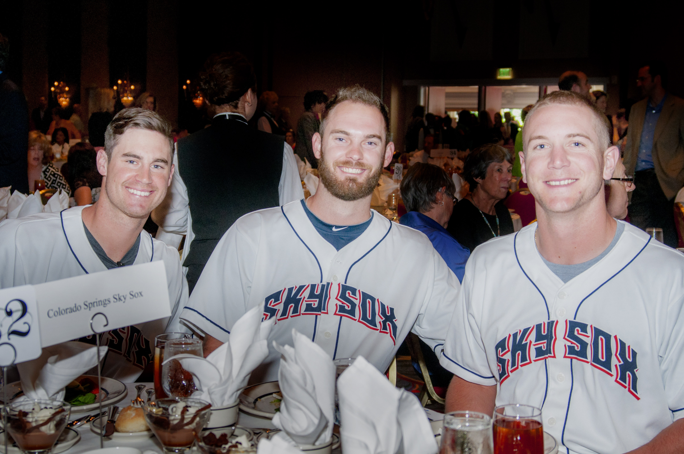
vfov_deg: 23.7
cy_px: 227
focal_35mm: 57
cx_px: 342
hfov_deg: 35.1
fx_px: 1082
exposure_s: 1/60
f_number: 5.6
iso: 400
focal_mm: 38
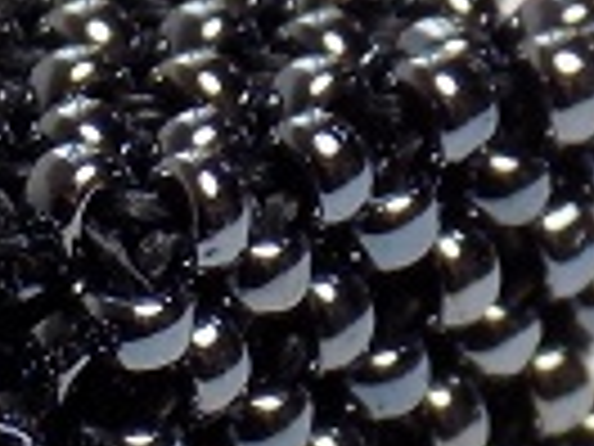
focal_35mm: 643
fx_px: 11034
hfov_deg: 3.1
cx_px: -198
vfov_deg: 2.3
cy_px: 836
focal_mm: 17.2
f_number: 4.6
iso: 80
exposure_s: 1/40
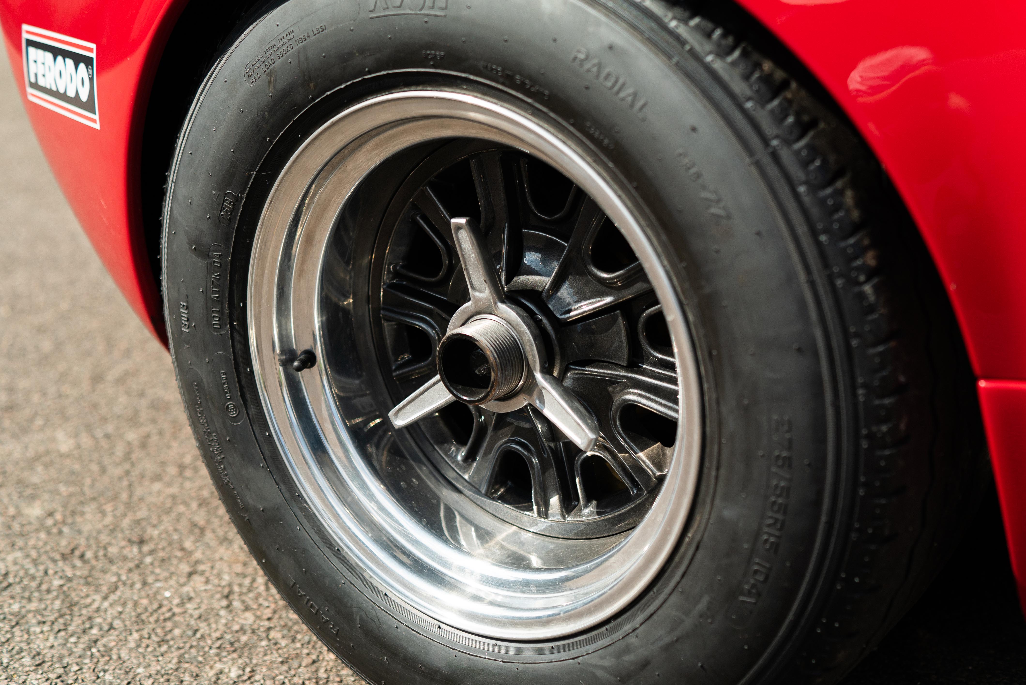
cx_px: 513
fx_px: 1426
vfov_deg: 27.0
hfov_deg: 39.6
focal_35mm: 50
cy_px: 342
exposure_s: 1/1600
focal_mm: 50
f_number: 2.8
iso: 250
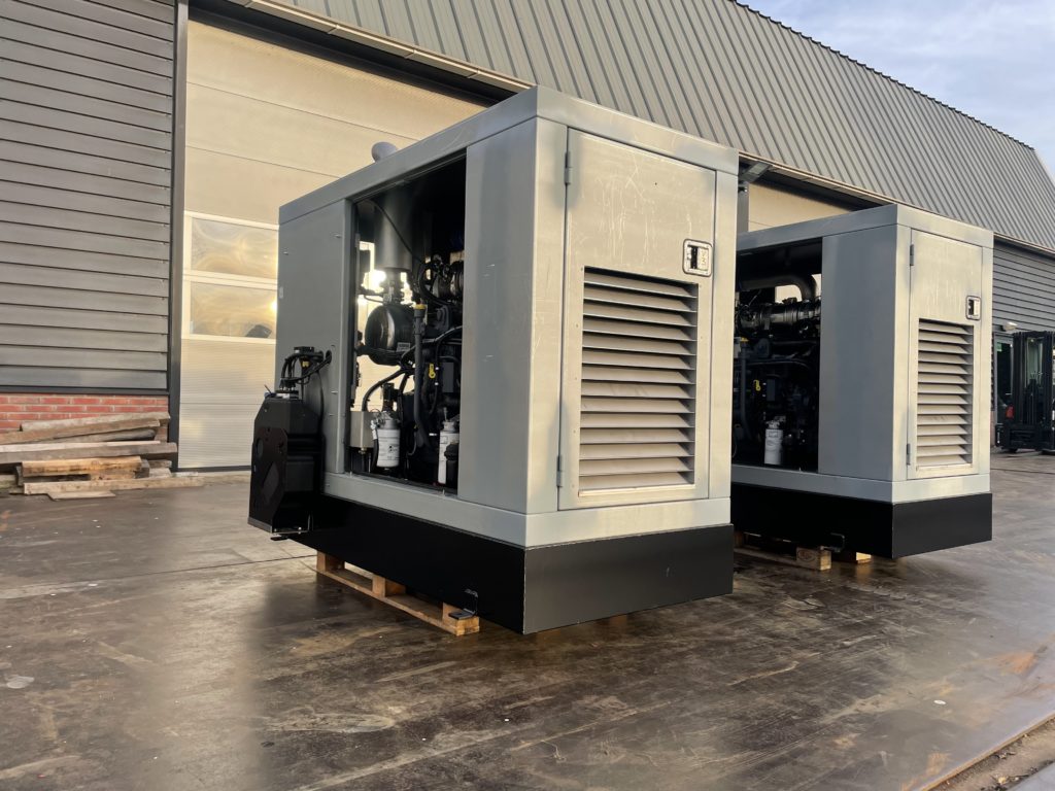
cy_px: 396
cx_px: 528
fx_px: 792
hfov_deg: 67.3
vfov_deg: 53.1
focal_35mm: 26
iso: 32
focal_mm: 4.2
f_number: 1.6
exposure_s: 1/654
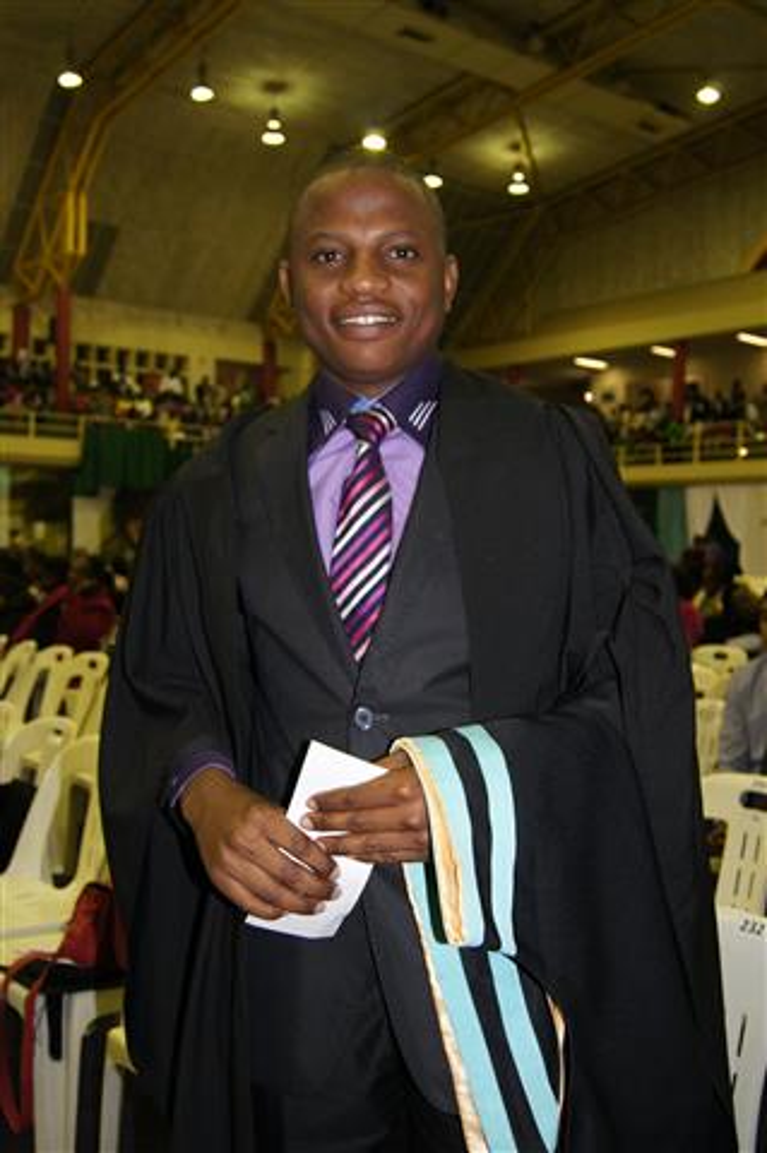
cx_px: 384
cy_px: 576
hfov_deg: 36.8
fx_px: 1153
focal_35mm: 36
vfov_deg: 53.2
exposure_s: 1/60
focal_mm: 24
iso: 400
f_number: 4
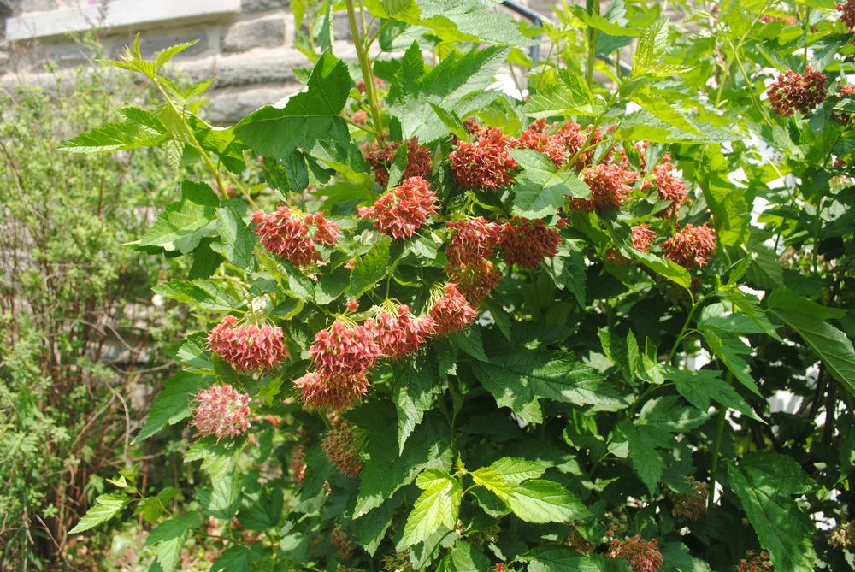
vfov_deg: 48.0
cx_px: 428
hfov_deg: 67.3
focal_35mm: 27
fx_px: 642
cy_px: 286
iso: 100
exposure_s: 1/125
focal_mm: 18
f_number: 5.6
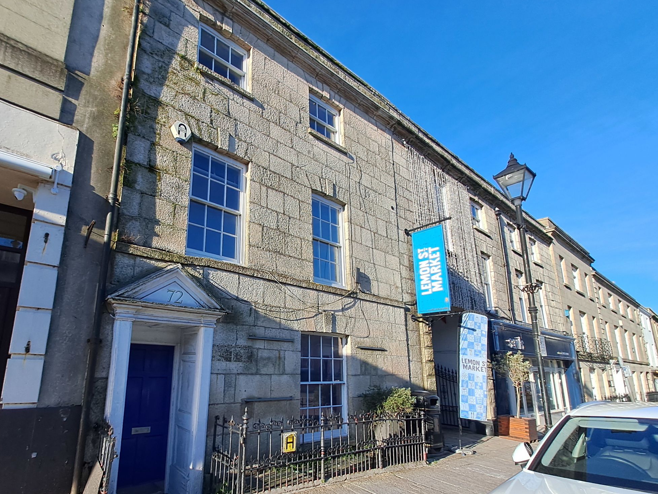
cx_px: 253
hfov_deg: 89.5
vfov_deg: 74.0
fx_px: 323
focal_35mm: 17
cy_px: 294
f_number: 2.2
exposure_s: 1/1145
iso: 40
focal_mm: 1.42
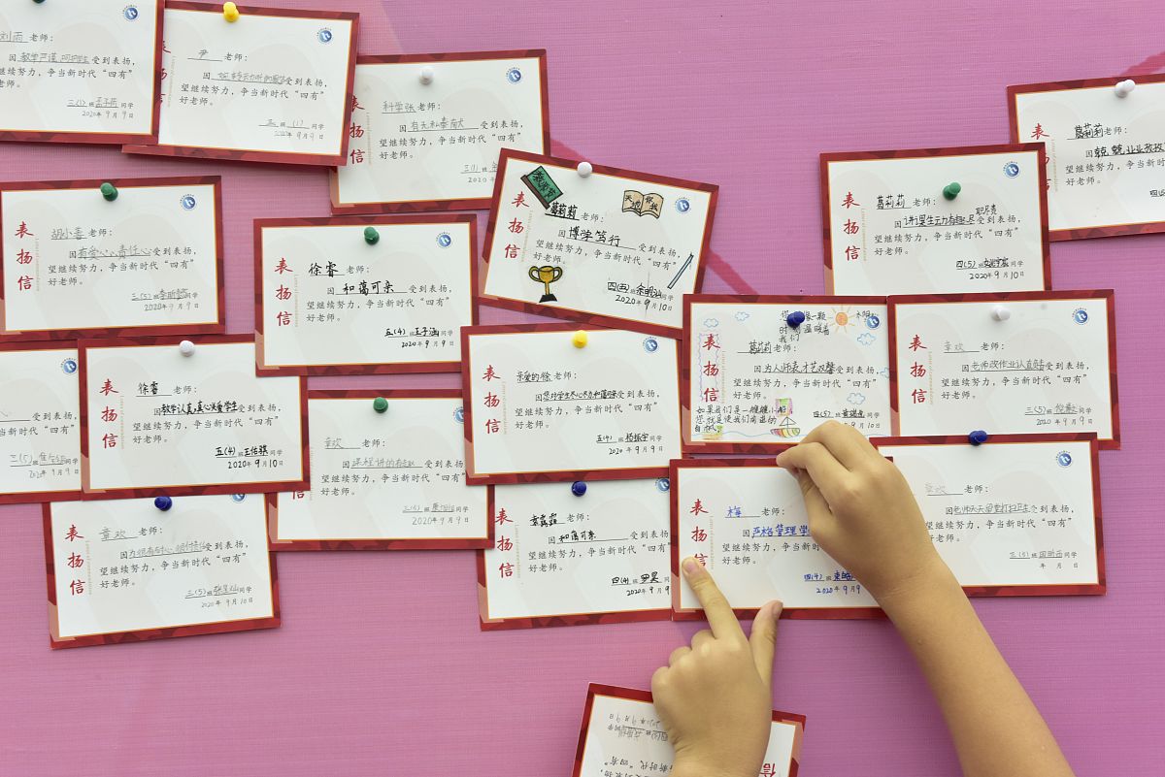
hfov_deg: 34.5
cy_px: 388
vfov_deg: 23.4
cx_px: 582
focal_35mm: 58
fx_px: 1878
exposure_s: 1/160
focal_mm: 58
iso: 1000
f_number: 11
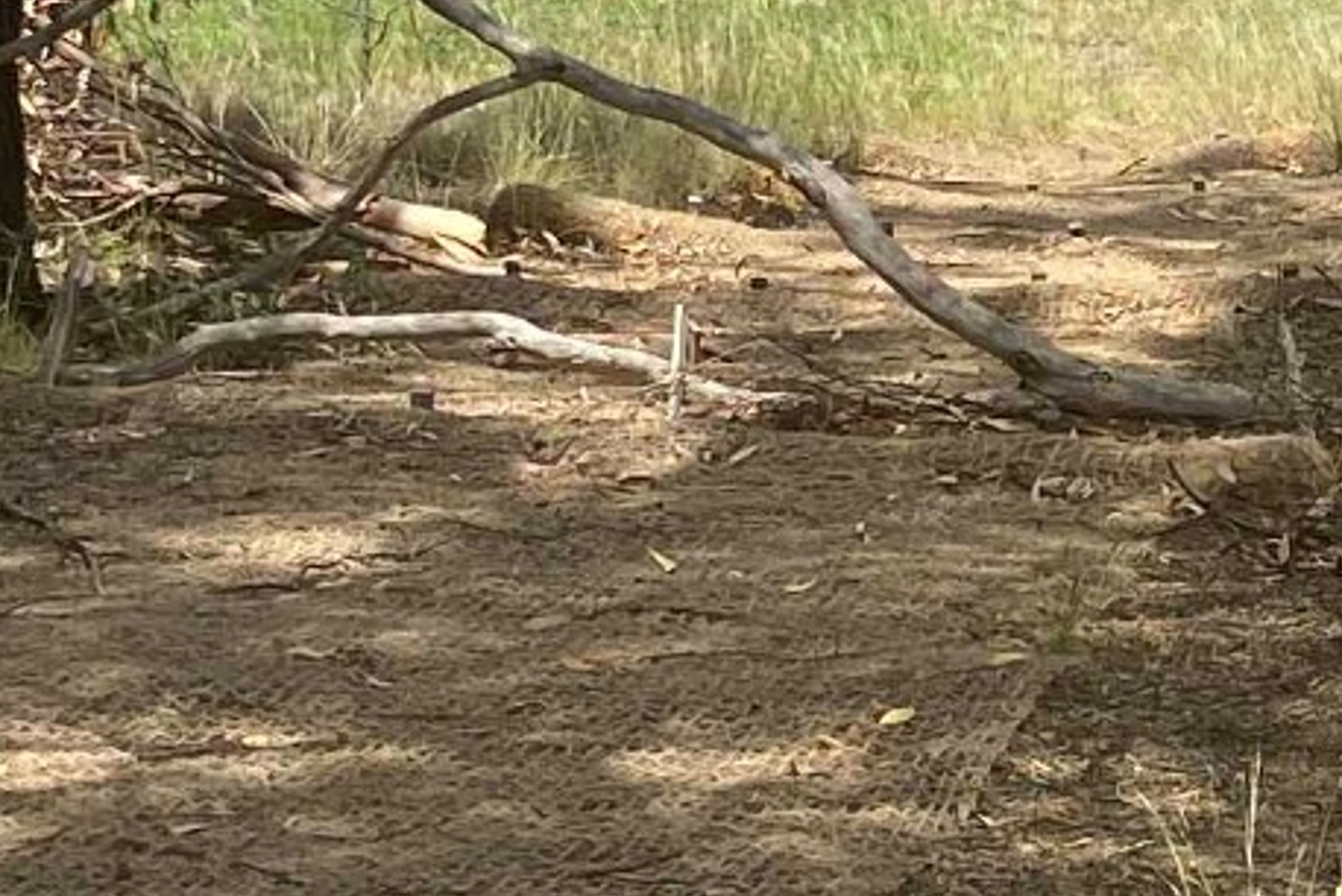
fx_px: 5632
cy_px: 173
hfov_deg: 13.2
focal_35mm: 151
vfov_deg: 9.1
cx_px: 1702
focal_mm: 4.25
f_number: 1.8
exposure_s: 1/2141
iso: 32
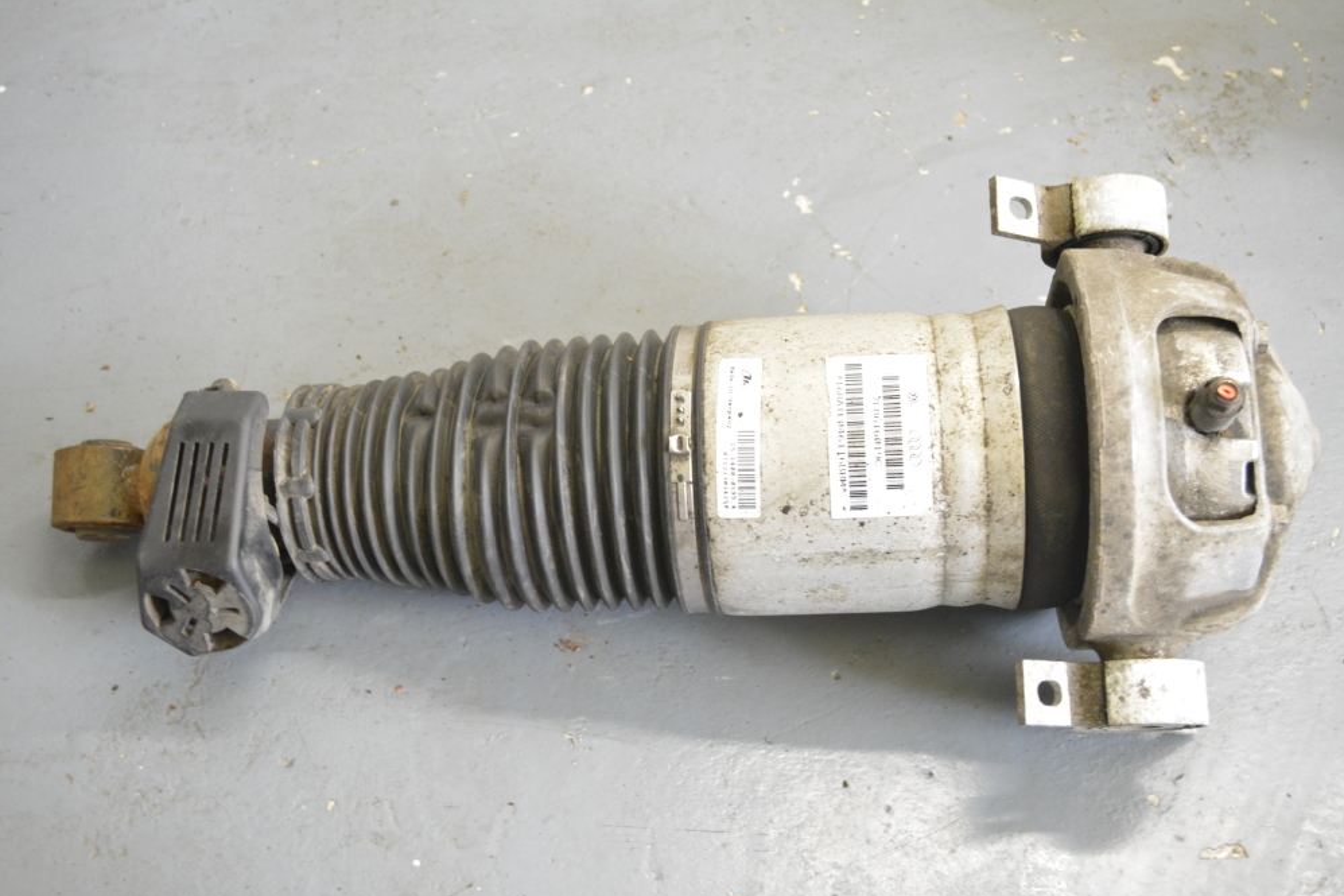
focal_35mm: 40
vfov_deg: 33.4
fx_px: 1493
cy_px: 457
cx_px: 679
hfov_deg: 48.5
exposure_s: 1/25
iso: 2500
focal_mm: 26
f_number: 4.2
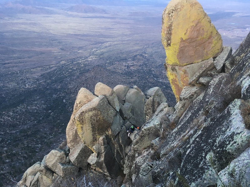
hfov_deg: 61.7
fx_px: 209
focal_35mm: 29
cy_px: 94
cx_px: 125
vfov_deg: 48.2
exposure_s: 1/30
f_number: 2.2
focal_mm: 4.15
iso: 64
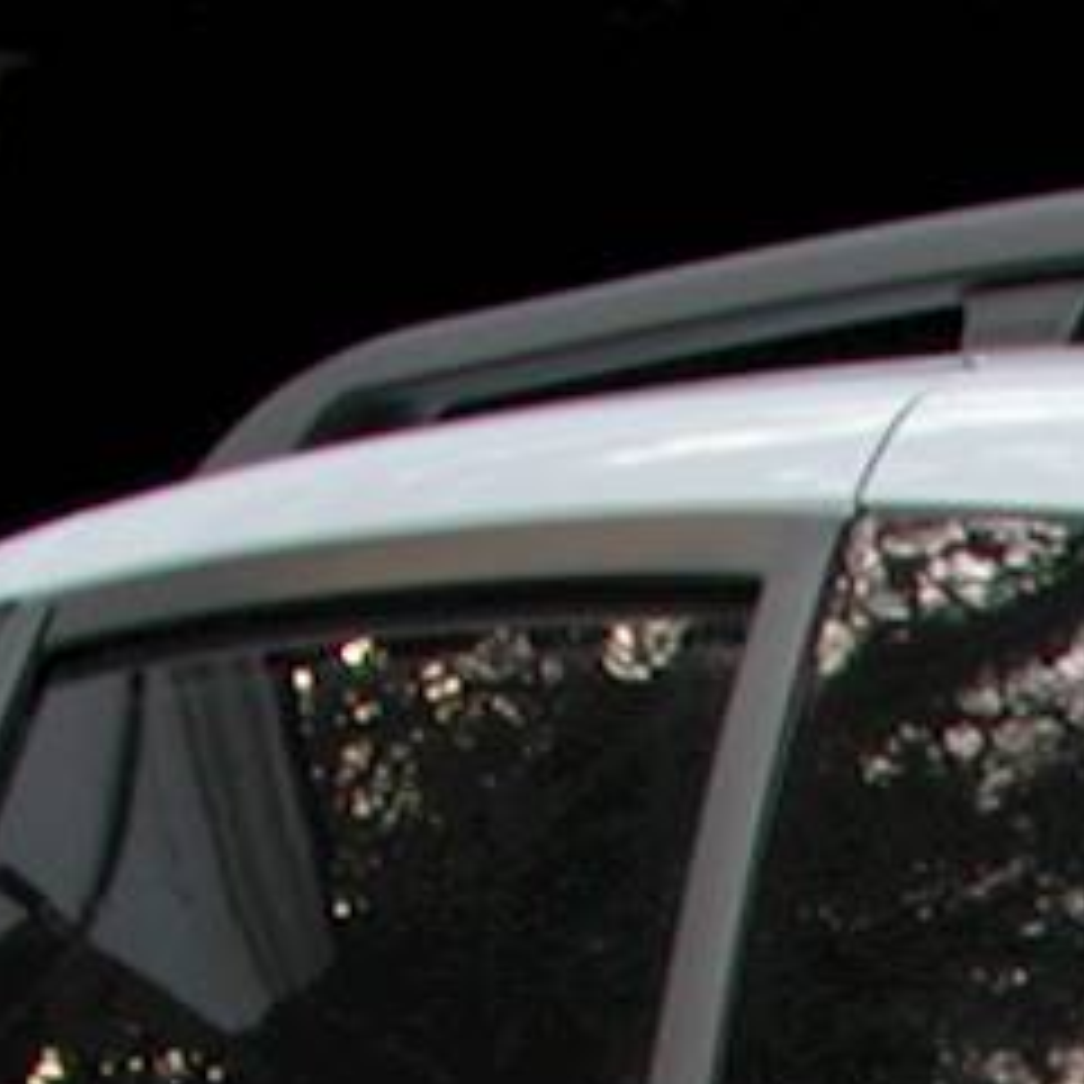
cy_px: 2505
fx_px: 13002
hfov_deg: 4.7
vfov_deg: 4.7
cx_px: 2294
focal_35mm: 367
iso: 100
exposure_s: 1/125
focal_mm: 12.7
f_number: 4.3
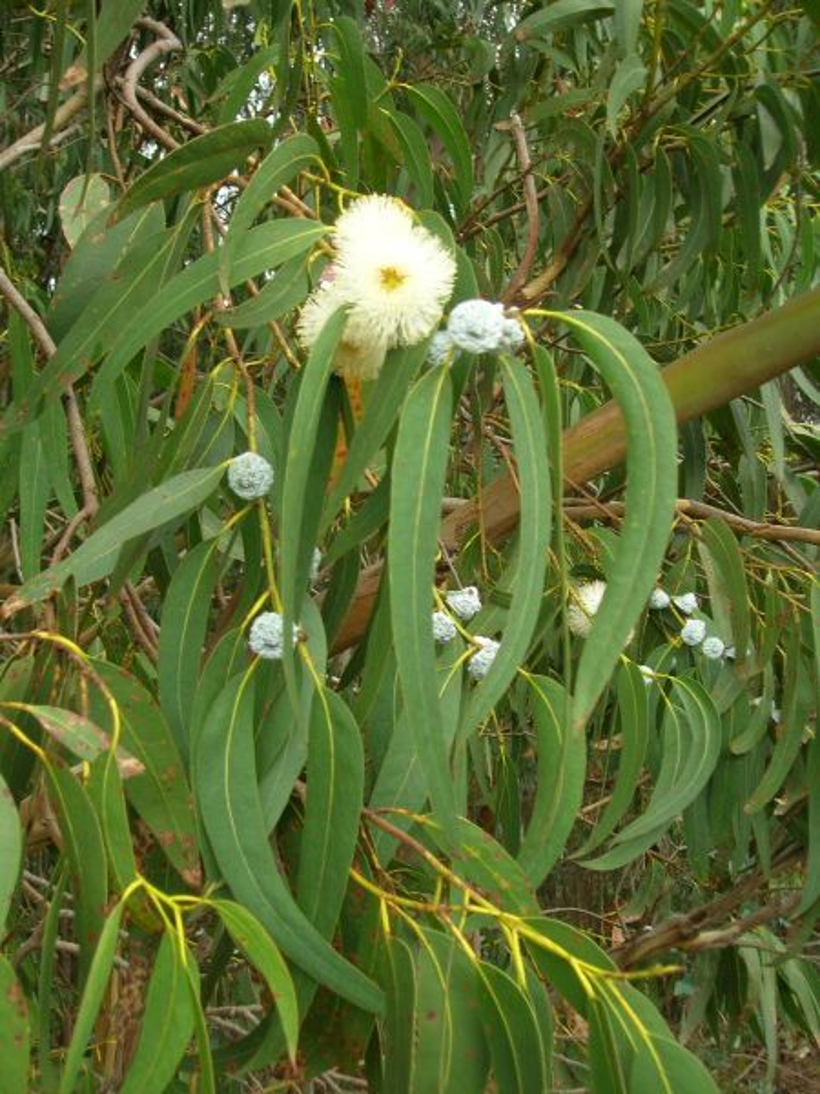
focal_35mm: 50
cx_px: 410
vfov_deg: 38.2
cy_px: 547
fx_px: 1579
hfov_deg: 29.1
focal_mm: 8.4
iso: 50
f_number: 3.3
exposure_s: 1/43.5
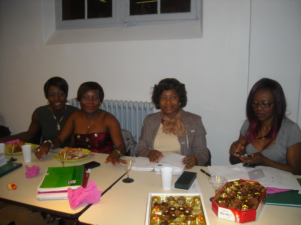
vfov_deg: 40.7
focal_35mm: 35
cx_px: 150
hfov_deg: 52.6
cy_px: 112
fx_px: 304
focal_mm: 5.7
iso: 200
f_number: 2.8
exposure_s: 1/60
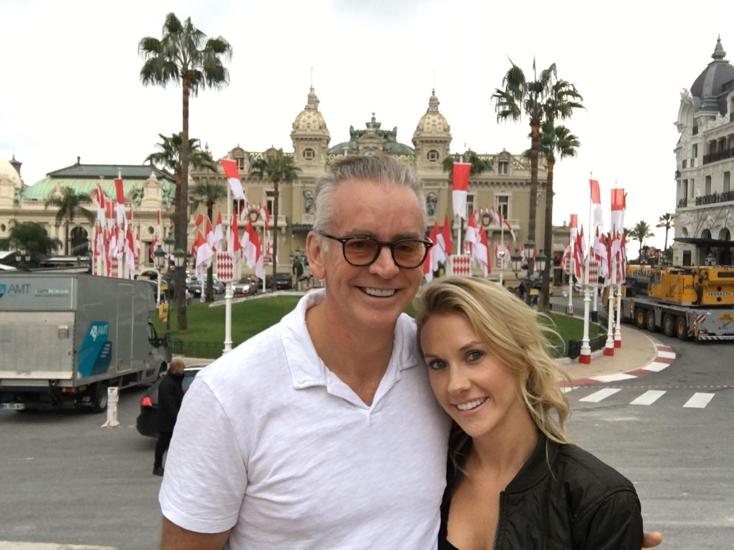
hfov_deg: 58.4
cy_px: 275
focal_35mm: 31
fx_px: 657
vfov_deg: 45.4
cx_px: 367
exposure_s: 1/100
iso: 64
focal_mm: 2.65
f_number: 2.2
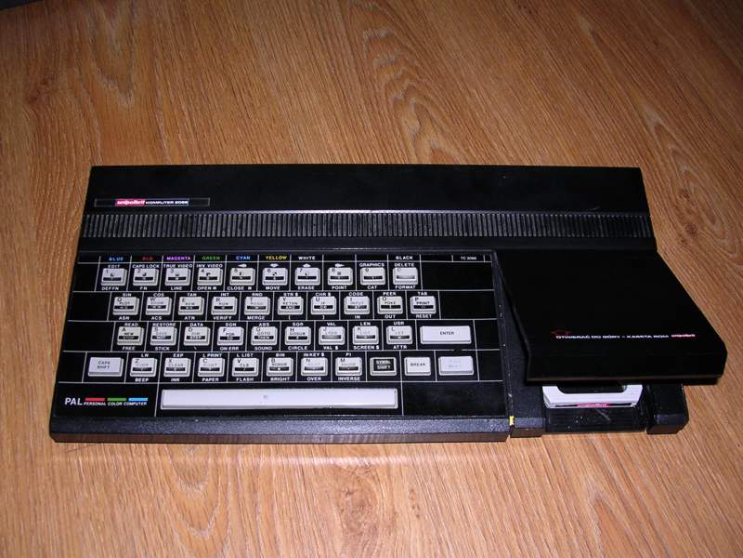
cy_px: 279
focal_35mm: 38
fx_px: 816
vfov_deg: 37.7
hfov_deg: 49.0
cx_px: 372
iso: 100
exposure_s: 1/60.1
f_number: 2.8
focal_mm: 5.8
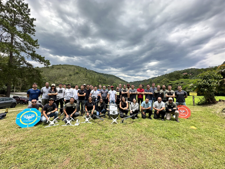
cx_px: 112
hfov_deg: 102.1
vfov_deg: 85.7
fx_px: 91
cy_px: 84
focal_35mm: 14
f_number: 2.2
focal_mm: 2.2
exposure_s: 1/739
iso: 40
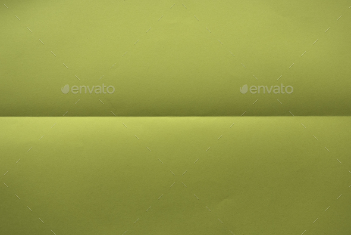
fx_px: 390
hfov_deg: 48.4
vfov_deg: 33.4
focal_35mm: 40
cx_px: 176
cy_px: 118
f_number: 2.8
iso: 200
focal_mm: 17.9
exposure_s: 1/160
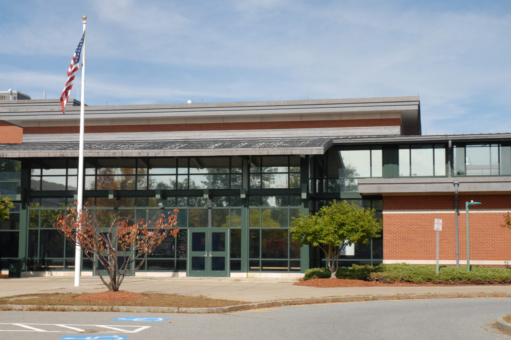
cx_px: 255
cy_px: 173
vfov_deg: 22.2
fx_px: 866
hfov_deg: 32.9
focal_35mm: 61
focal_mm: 40
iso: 100
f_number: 8
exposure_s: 1/250
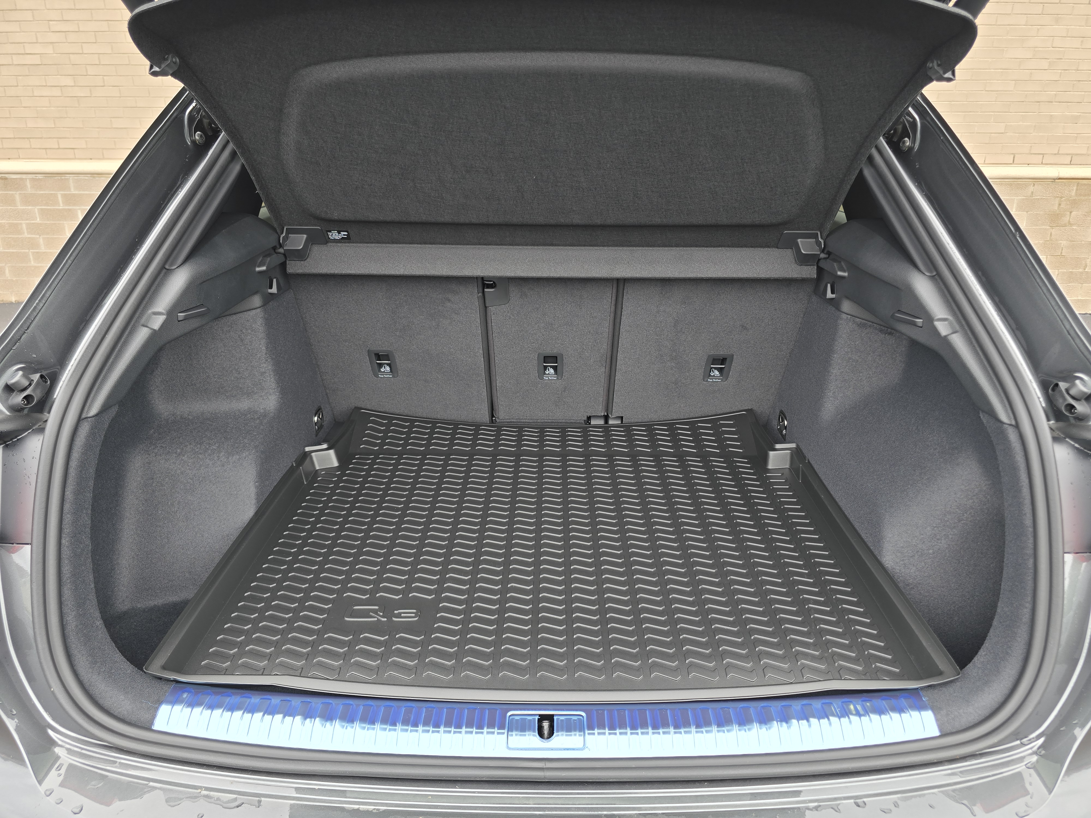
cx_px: 546
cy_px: 409
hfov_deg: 73.9
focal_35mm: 23
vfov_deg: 58.9
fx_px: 725
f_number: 1.7
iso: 25
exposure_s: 1/180
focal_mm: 6.3
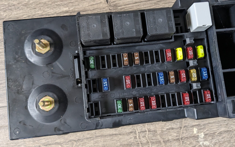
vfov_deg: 36.3
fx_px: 224
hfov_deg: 55.2
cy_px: 72
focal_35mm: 35
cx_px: 128
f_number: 1.73
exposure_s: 1/120
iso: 278
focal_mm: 4.38
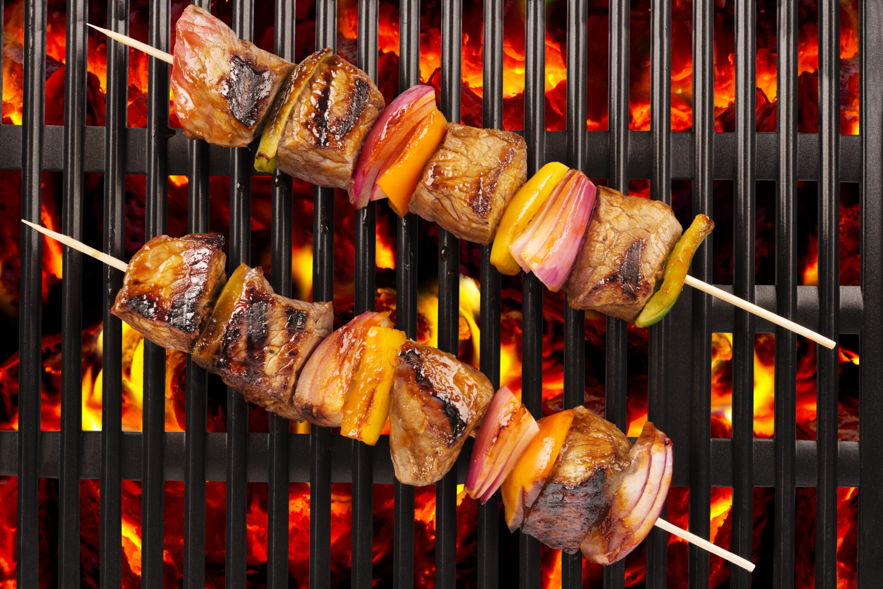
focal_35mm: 56
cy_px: 294
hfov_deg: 35.6
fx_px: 1374
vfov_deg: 24.2
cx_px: 442
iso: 100
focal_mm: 56
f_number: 18
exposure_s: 1/125
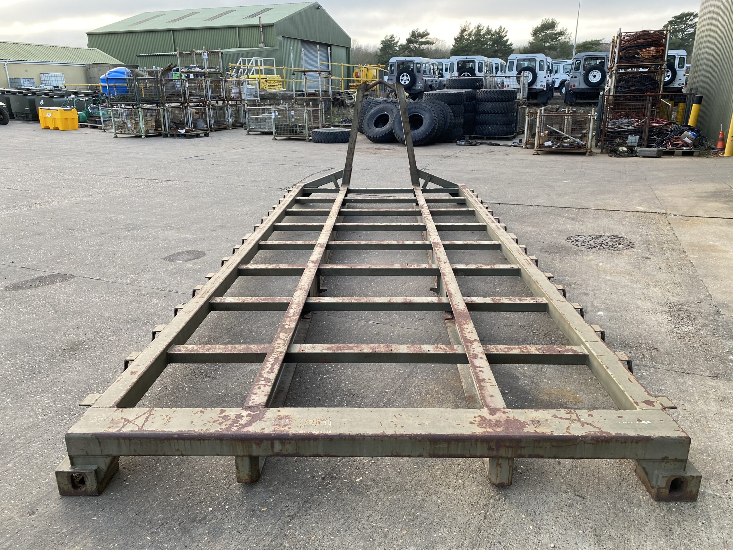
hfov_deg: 67.3
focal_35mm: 26
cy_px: 275
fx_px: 551
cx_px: 366
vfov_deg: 53.1
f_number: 1.8
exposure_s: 1/121
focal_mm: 4.25
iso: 64
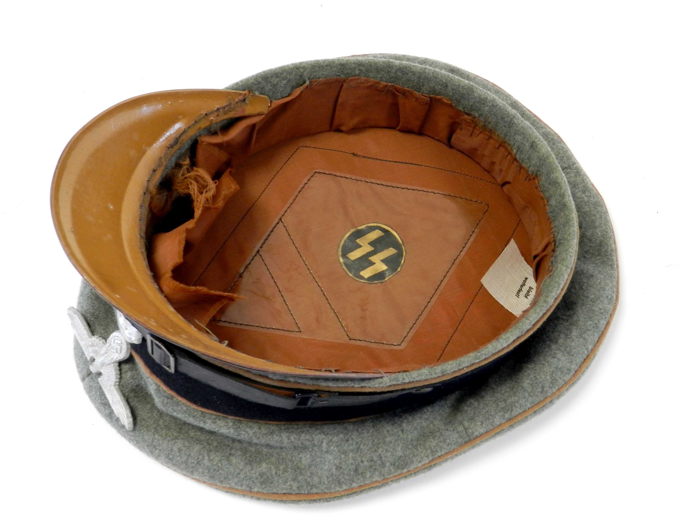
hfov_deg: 41.2
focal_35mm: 46
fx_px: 929
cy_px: 262
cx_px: 350
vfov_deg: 31.5
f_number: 4.2
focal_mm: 8.1
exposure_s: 1/30
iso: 320
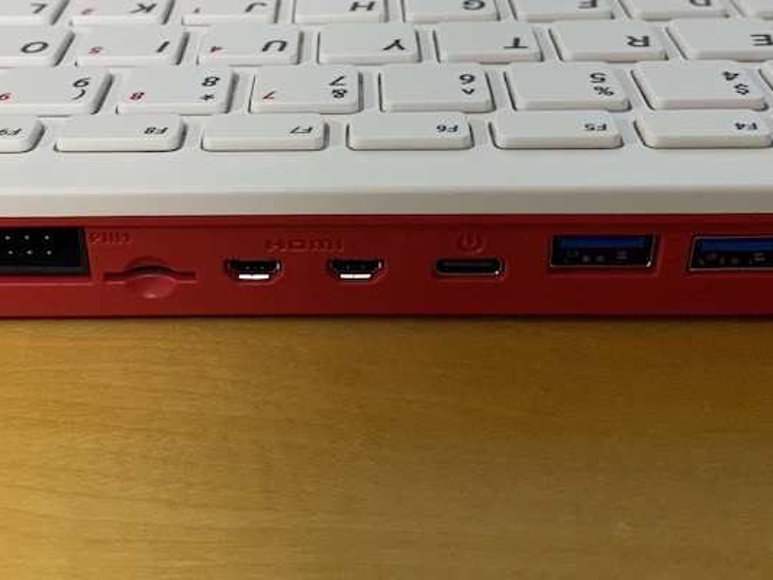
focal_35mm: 52
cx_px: 328
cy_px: 139
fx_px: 1161
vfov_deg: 27.6
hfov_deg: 36.7
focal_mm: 4.25
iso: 160
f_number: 1.8
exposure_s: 1/50
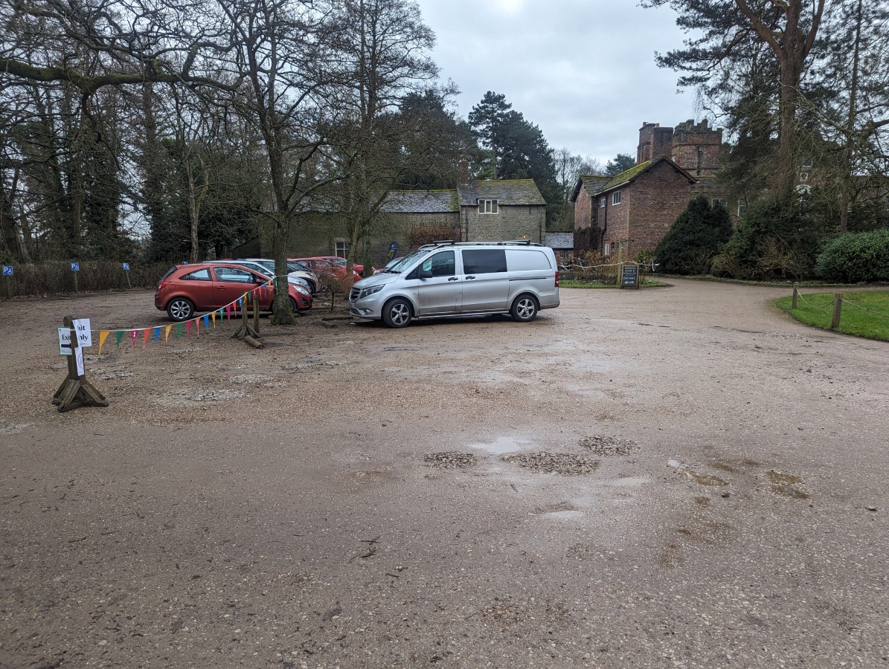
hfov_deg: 71.5
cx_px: 444
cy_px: 334
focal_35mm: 24
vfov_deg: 56.9
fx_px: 617
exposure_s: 1/365
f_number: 1.85
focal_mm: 6.81
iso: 53
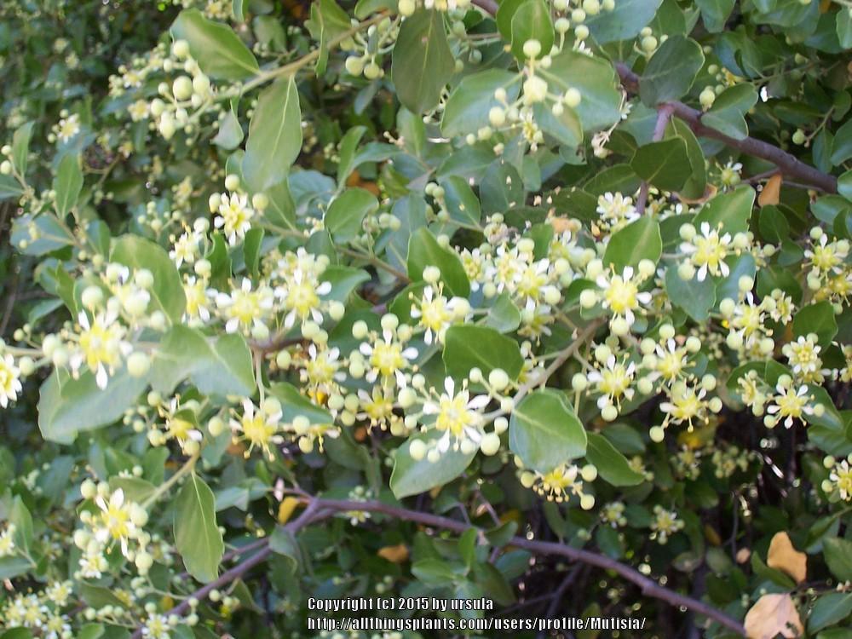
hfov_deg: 27.4
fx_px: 1748
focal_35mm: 71
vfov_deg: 20.7
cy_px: 320
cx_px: 426
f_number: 4
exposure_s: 1/90
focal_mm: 10.8
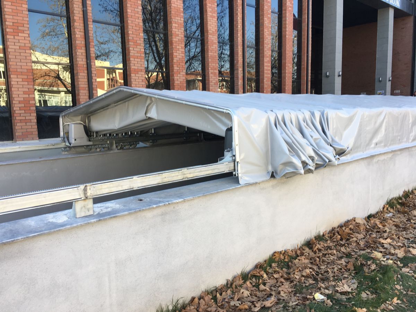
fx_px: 349
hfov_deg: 61.7
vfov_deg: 48.2
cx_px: 208
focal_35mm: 29
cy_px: 156
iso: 25
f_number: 2.2
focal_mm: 4.15
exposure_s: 1/169
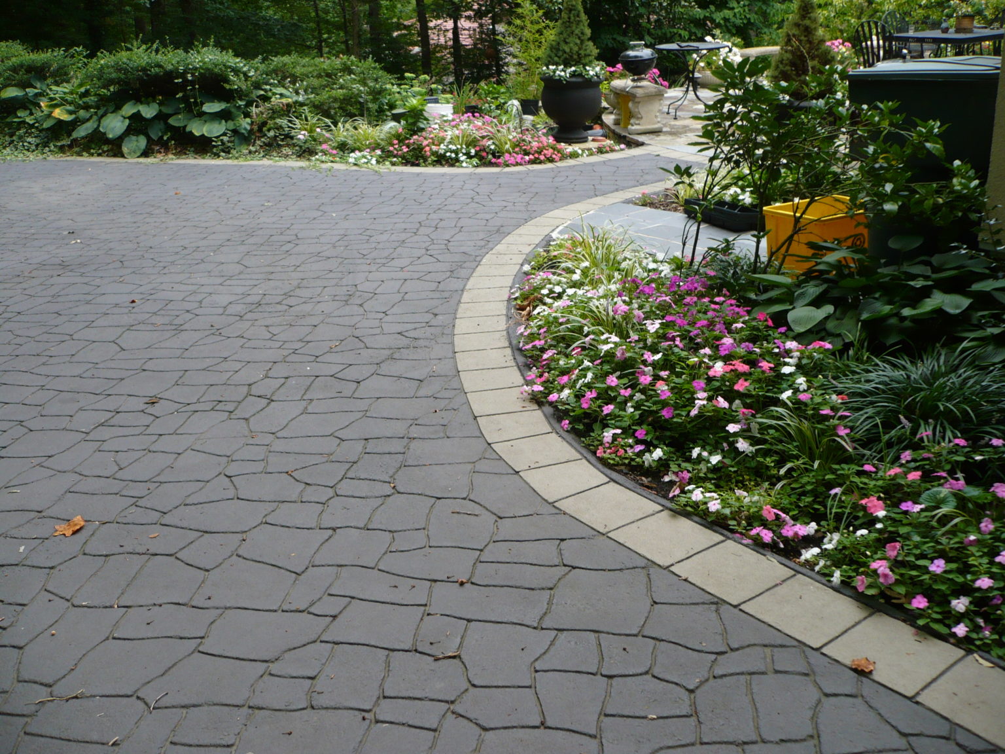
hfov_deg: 52.6
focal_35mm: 35
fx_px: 1016
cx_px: 502
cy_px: 377
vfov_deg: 40.7
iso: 100
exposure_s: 1/250
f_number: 2.8
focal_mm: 5.8
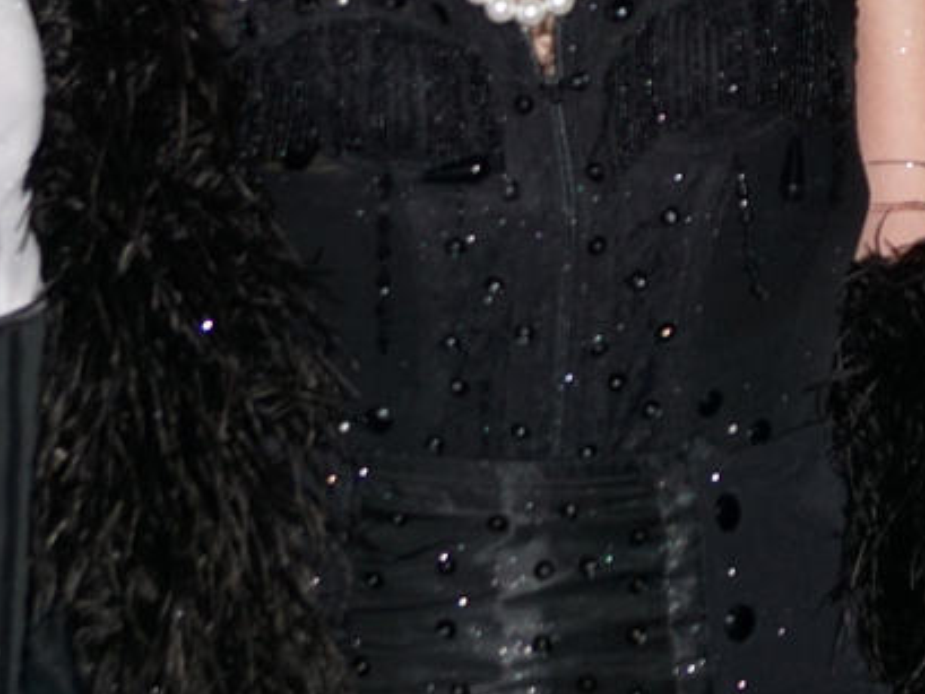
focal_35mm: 160
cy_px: -197
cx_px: 1072
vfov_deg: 9.1
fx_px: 4277
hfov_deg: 12.1
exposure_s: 1/1250
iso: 400
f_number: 2.8
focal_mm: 28
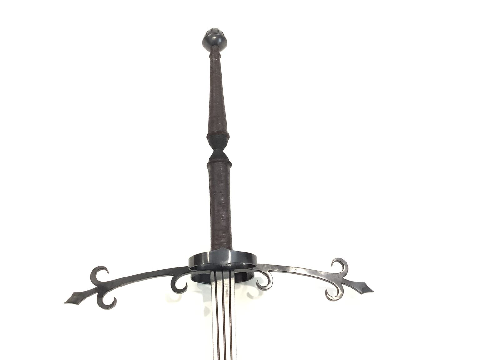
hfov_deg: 58.4
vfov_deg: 45.4
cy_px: 180
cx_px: 240
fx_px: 430
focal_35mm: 31
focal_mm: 3.3
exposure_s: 1/40
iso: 250
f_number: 2.4
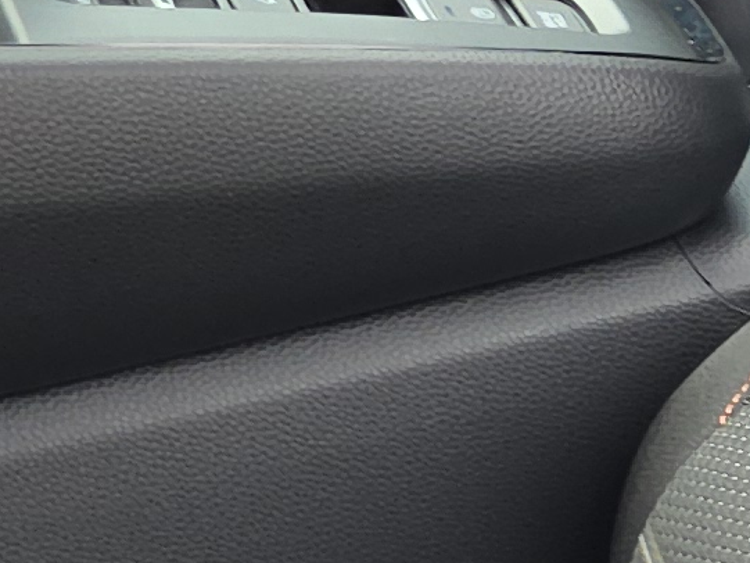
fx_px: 3684
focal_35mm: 170
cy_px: 531
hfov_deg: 9.3
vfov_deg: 8.7
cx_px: 2235
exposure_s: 1/180
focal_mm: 6.3
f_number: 1.7
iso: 32
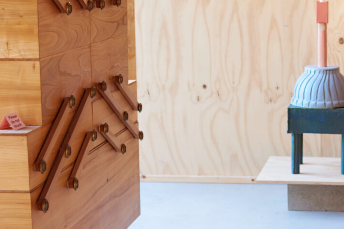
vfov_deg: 13.7
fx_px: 955
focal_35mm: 100
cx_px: 352
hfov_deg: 19.7
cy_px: 113
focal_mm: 35
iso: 125
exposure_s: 1/100
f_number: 2.8
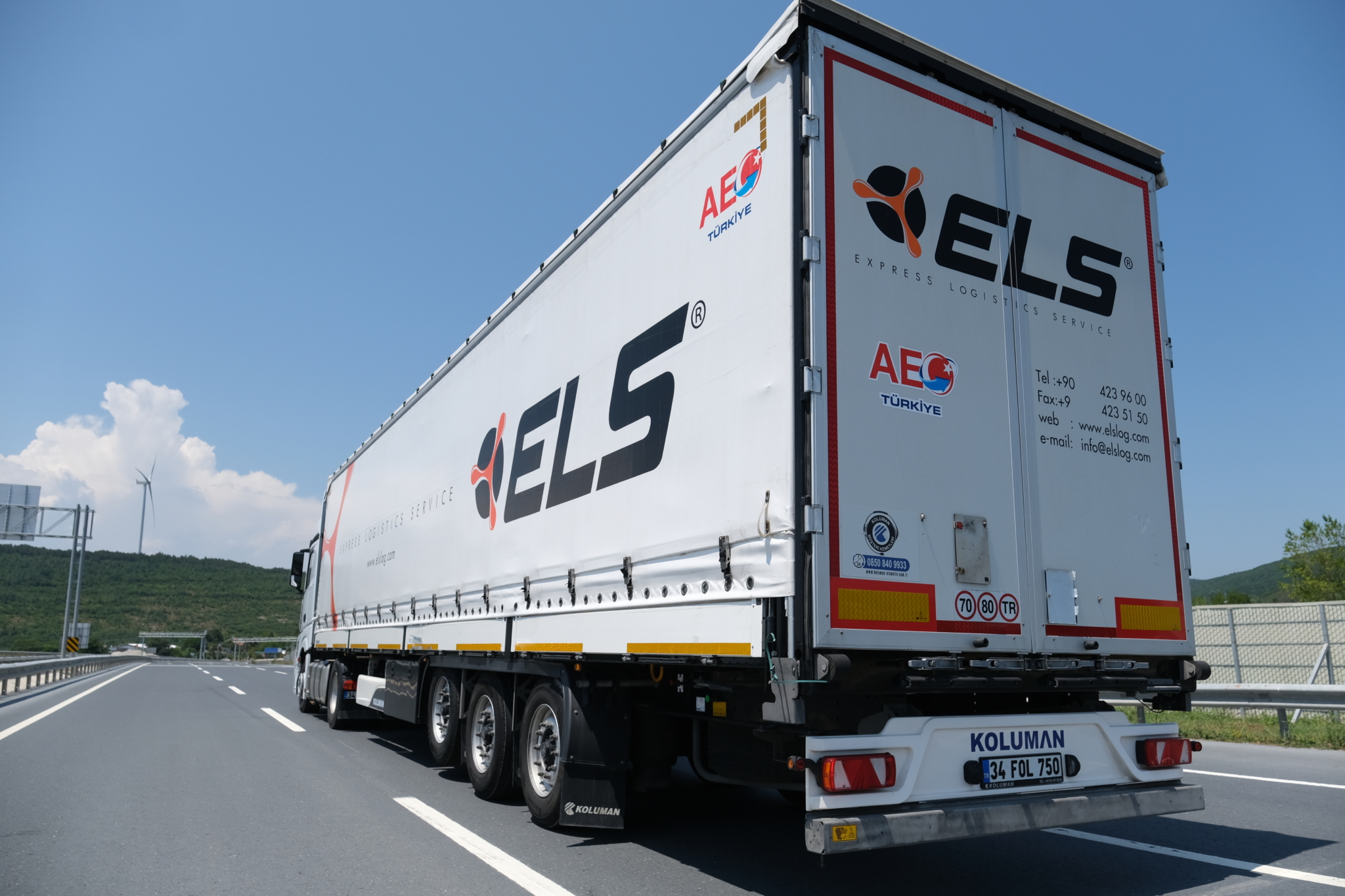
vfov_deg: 53.1
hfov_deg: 73.7
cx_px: 672
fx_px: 897
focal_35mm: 24
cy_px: 448
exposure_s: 1/2000
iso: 200
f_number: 4
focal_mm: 16
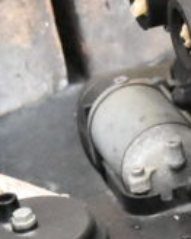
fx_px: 1620
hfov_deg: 6.5
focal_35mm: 229
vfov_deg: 8.4
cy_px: 160
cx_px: 399
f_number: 7.1
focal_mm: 26
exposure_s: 1/200
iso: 20000
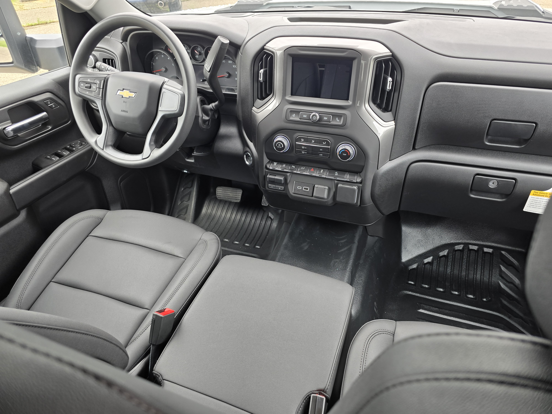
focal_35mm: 23
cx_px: 276
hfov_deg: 73.9
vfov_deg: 58.9
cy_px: 207
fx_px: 367
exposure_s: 1/180
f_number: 1.7
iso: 64
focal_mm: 6.3
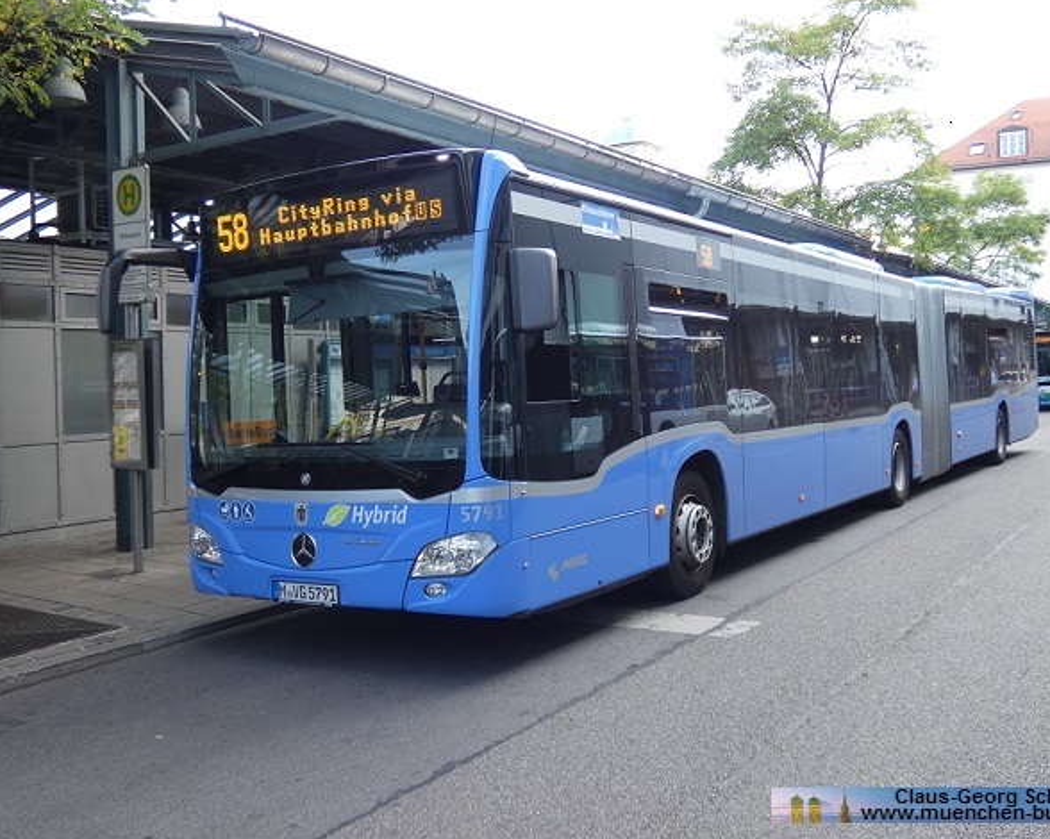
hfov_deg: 52.9
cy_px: 414
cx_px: 541
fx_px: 1056
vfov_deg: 43.3
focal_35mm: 34
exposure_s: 1/125
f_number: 3.4
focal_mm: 5.8
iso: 160
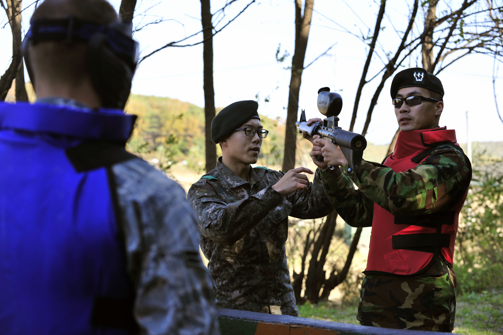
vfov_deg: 19.4
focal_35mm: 70
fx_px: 977
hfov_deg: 28.9
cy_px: 168
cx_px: 252
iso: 400
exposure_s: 1/500
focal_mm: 70
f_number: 5
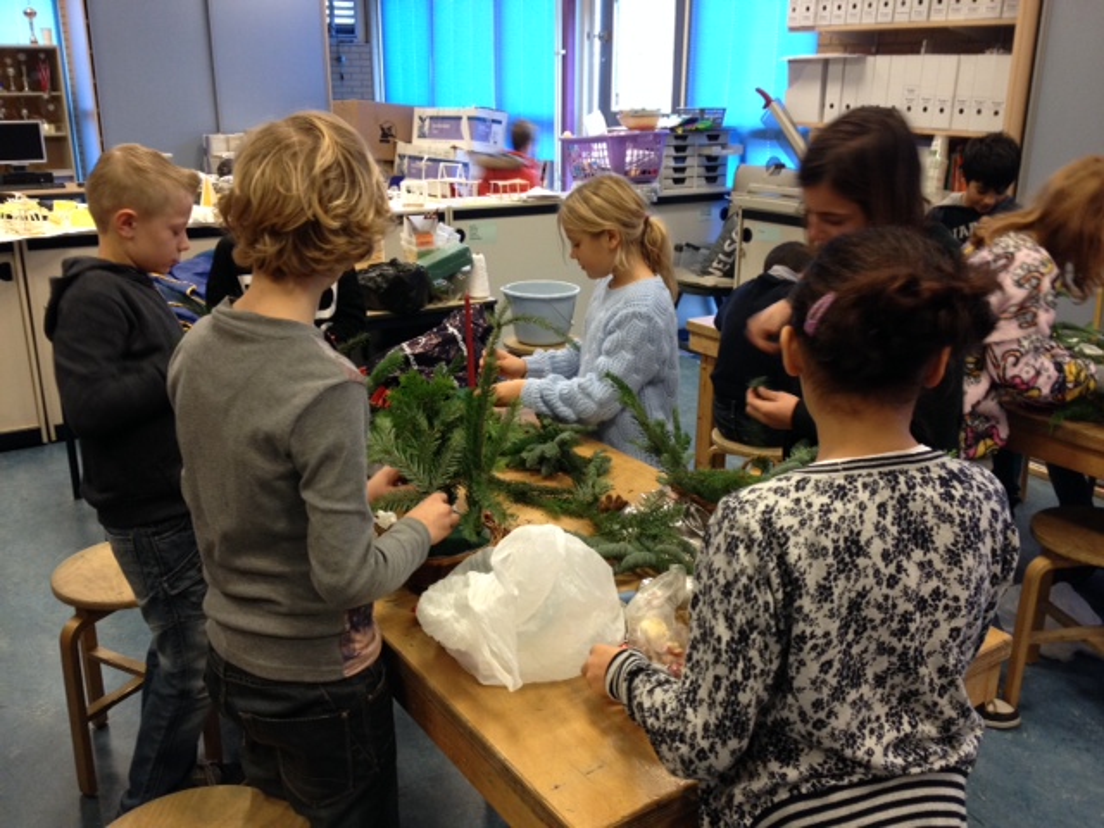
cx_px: 552
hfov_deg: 52.6
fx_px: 1116
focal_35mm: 35
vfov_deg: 40.7
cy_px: 414
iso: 125
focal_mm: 4.28
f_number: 2.4
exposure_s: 1/20
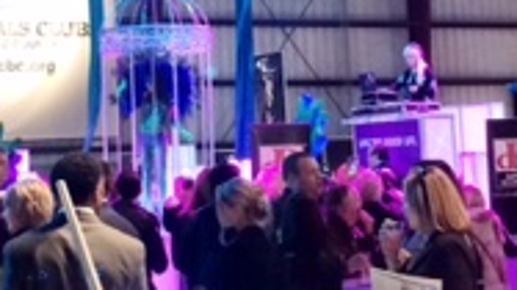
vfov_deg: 11.0
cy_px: -52
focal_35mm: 108
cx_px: 177
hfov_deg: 19.8
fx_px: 1480
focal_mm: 4.15
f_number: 2.2
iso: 100
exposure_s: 1/30
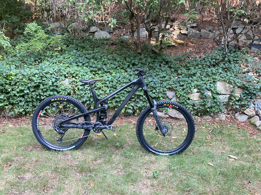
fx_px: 226
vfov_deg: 46.8
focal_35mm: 30
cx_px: 126
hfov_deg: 60.0
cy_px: 100
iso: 80
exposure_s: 1/62
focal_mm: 3.99
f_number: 1.8
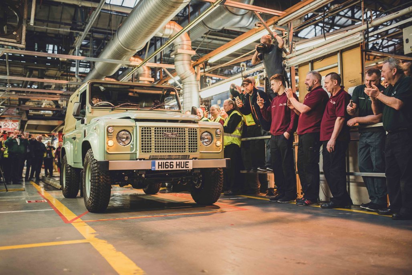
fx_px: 401
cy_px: 138
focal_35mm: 35
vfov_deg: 37.9
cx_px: 206
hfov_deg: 54.4
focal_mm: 35
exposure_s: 1/160
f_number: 1.8
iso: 320
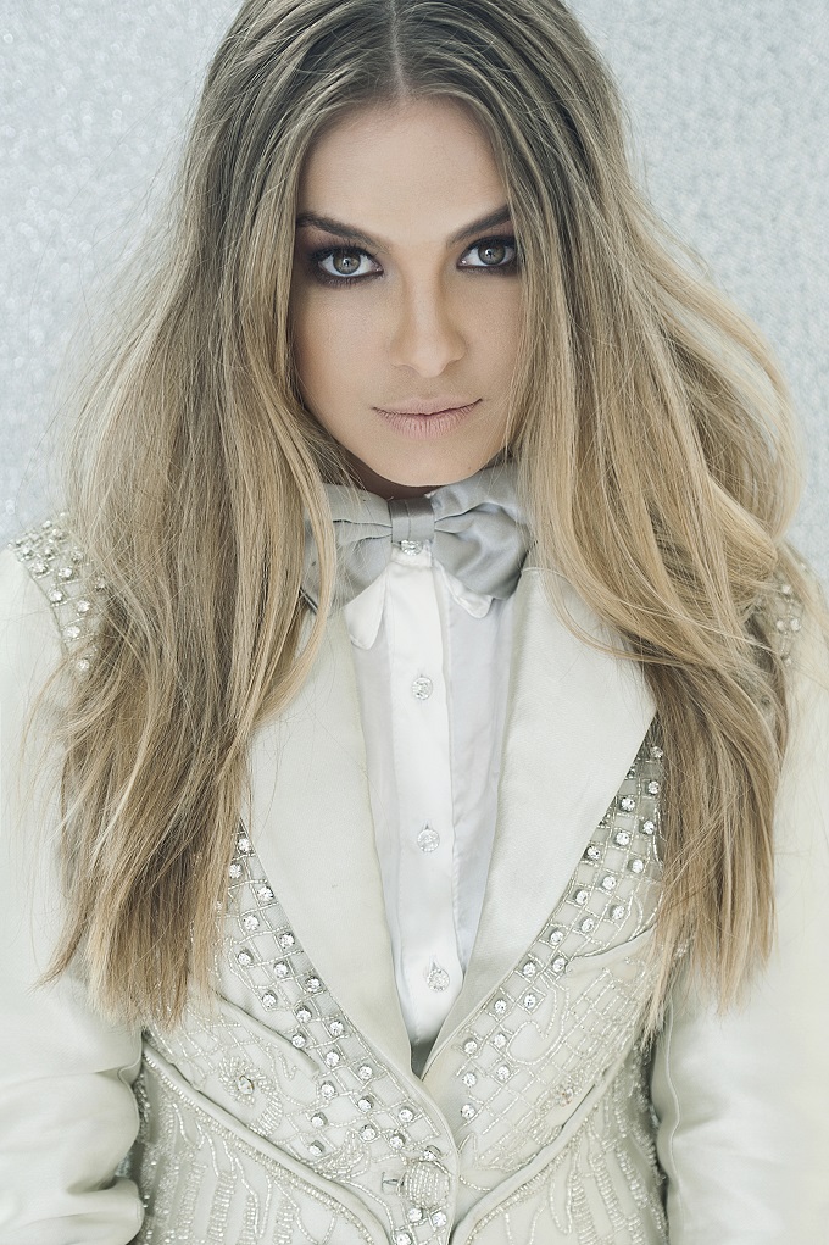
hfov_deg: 13.7
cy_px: 622
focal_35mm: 100
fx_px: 3456
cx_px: 414
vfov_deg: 20.4
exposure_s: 1/125
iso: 320
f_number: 3.5
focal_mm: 100
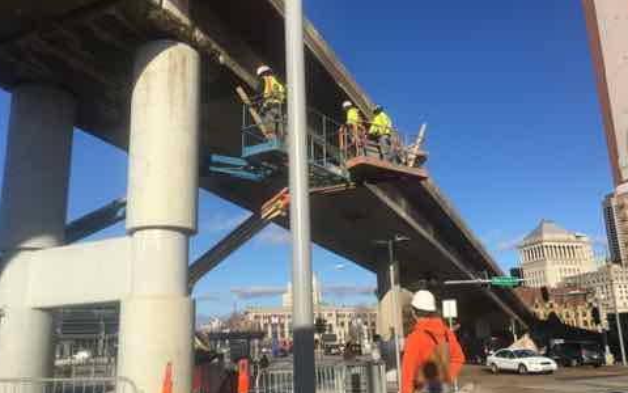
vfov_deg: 39.4
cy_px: 202
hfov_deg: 59.6
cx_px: 306
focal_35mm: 32
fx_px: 548
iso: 25
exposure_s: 1/2079
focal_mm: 4.15
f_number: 2.2
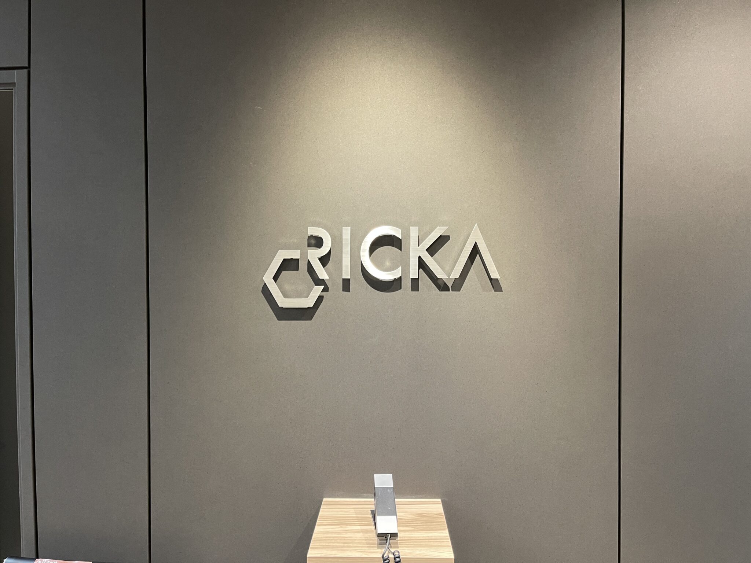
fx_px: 542
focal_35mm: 25
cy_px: 282
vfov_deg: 54.9
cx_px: 376
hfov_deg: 69.4
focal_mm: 5.1
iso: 320
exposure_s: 1/50
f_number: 1.6
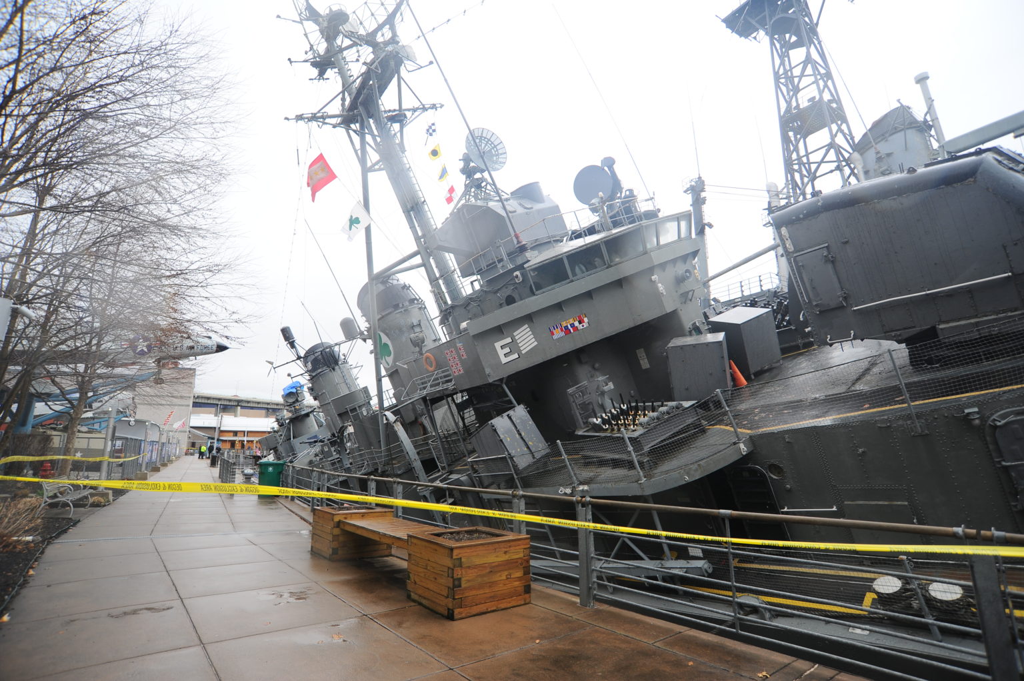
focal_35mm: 18
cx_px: 512
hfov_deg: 90.0
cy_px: 340
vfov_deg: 67.3
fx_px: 512
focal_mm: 18
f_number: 5.6
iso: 320
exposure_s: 1/250
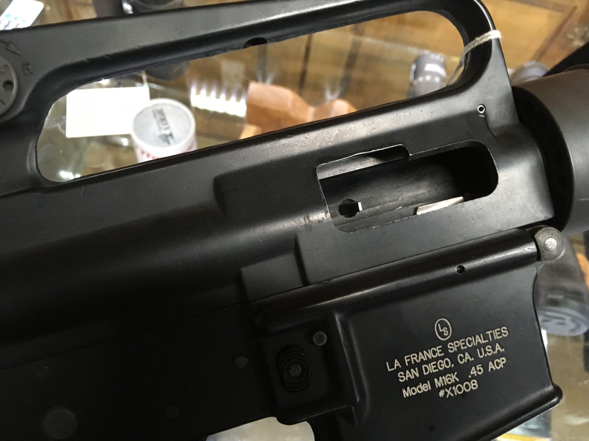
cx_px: 294
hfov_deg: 61.7
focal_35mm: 29
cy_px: 220
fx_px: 493
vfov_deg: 48.2
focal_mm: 4.15
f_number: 2.2
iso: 200
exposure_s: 1/20
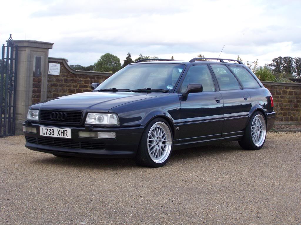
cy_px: 112
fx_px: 583
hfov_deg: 29.0
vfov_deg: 21.9
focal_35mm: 67
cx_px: 150
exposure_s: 1/80
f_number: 3.2
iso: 64
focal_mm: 11.1
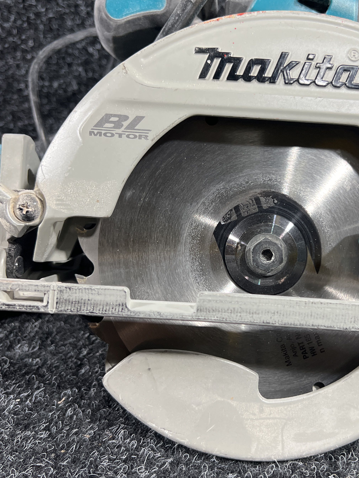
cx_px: 235
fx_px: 539
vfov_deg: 47.9
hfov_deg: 36.5
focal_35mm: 39
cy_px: 232
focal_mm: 5.7
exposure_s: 1/100
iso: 100
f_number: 1.5
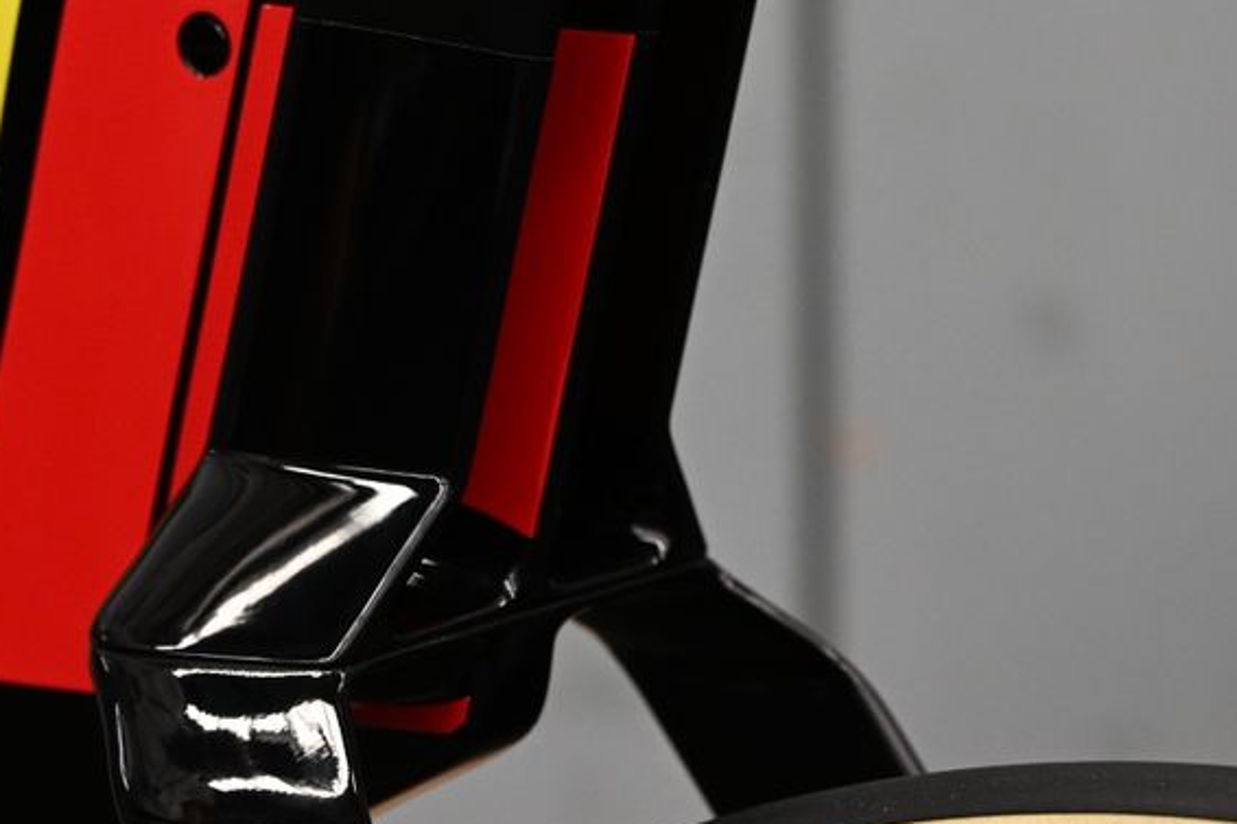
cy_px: -273
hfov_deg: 10.4
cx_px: 232
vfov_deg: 6.9
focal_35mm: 198
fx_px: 6801
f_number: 4
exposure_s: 1/200
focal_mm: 70
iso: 1250
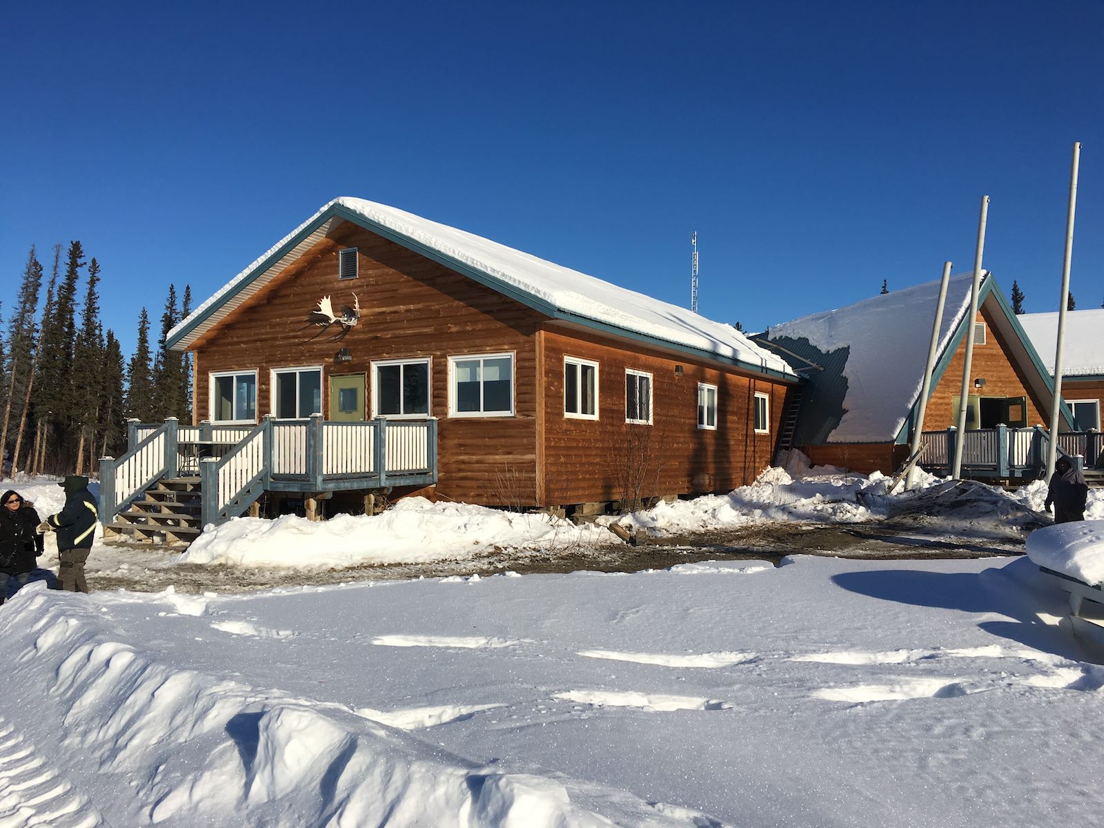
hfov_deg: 61.7
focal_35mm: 29
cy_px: 414
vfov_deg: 48.2
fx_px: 925
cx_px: 552
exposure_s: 1/3846
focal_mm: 4.15
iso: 25
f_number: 2.2
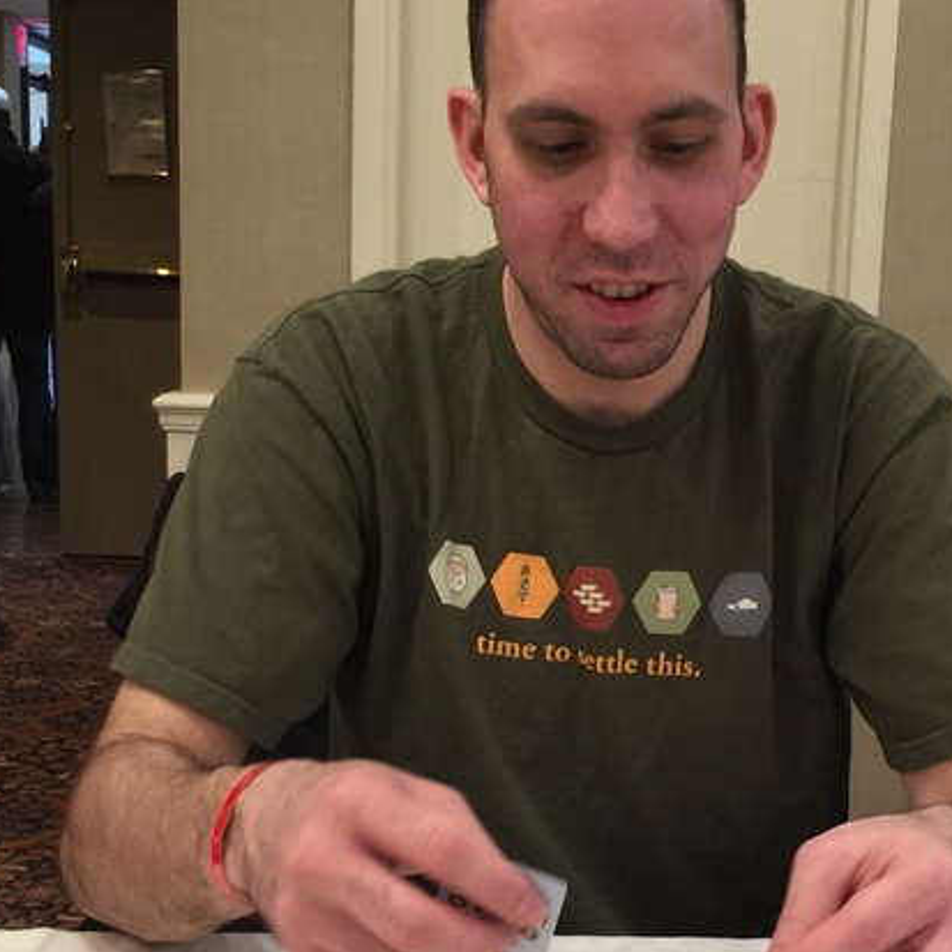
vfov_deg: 27.4
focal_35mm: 62
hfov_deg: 27.5
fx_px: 1929
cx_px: 641
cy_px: 678
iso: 50
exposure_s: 1/15
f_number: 2.2
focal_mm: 4.15
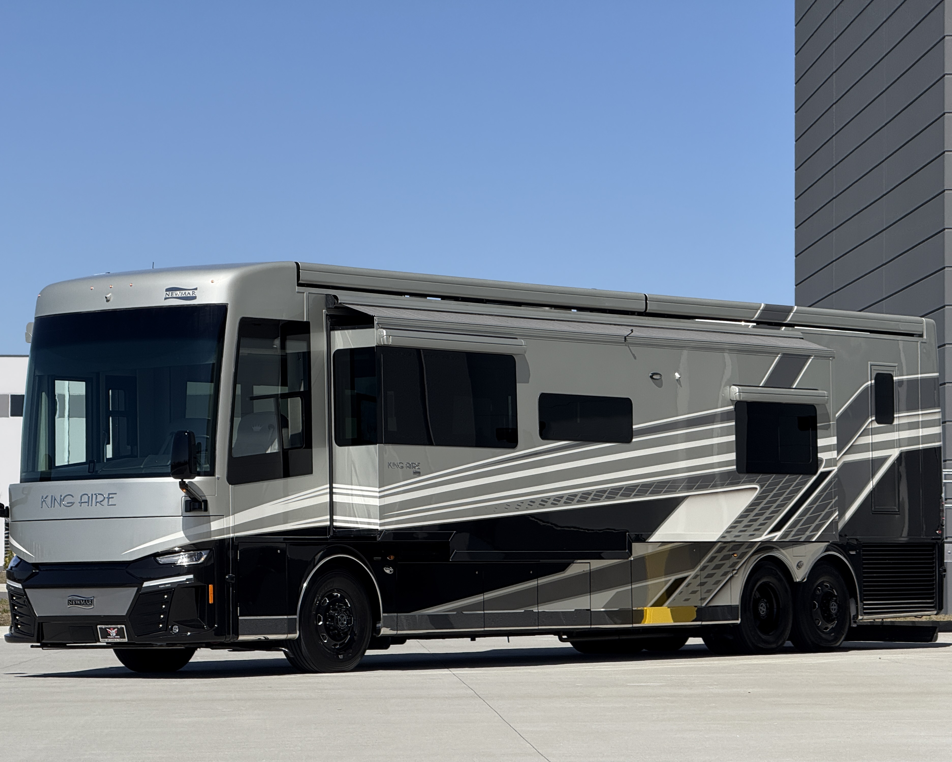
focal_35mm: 126
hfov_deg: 15.3
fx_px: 3550
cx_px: 459
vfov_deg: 12.2
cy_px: 380
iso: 80
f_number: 2.8
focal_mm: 15.66
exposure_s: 1/2710
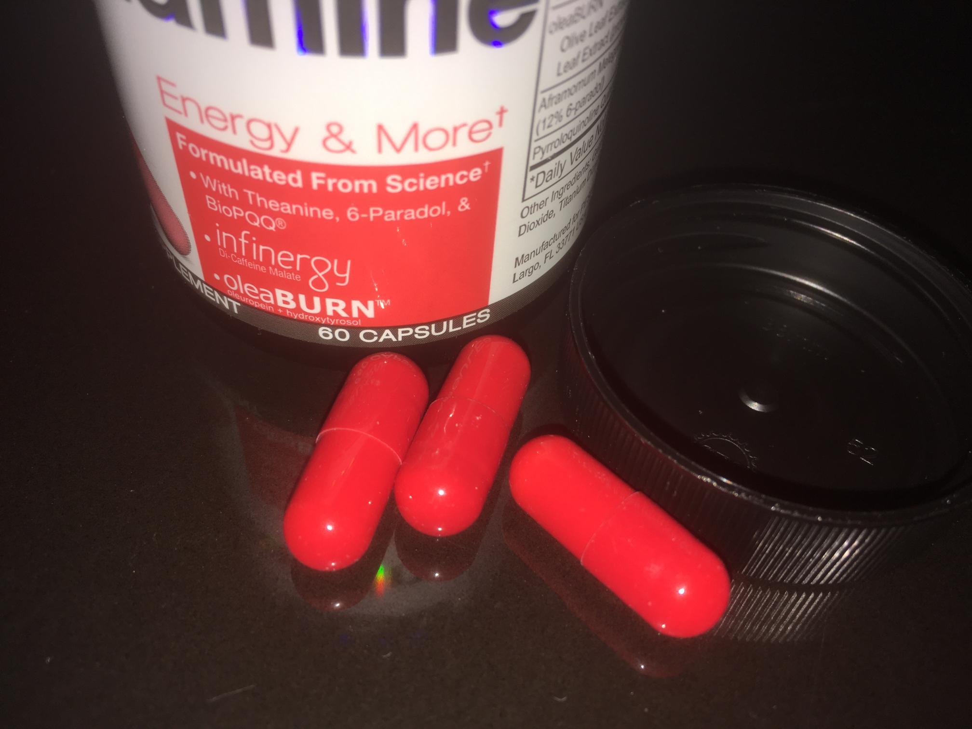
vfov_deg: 48.2
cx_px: 486
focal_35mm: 29
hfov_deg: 61.7
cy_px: 364
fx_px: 814
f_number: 2.2
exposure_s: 1/276
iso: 25
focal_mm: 4.15
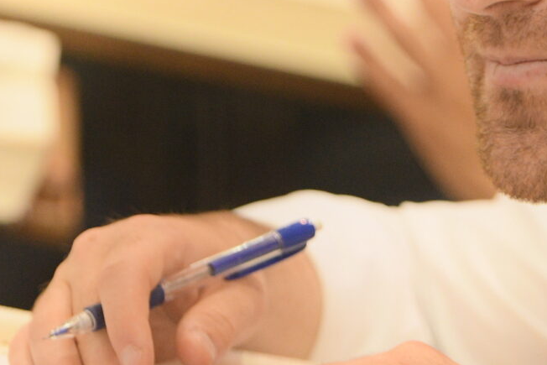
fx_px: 7279
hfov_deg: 4.3
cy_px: -314
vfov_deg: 2.9
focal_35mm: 479
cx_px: 101
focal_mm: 122
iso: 1600
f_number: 3.5
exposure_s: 1/320
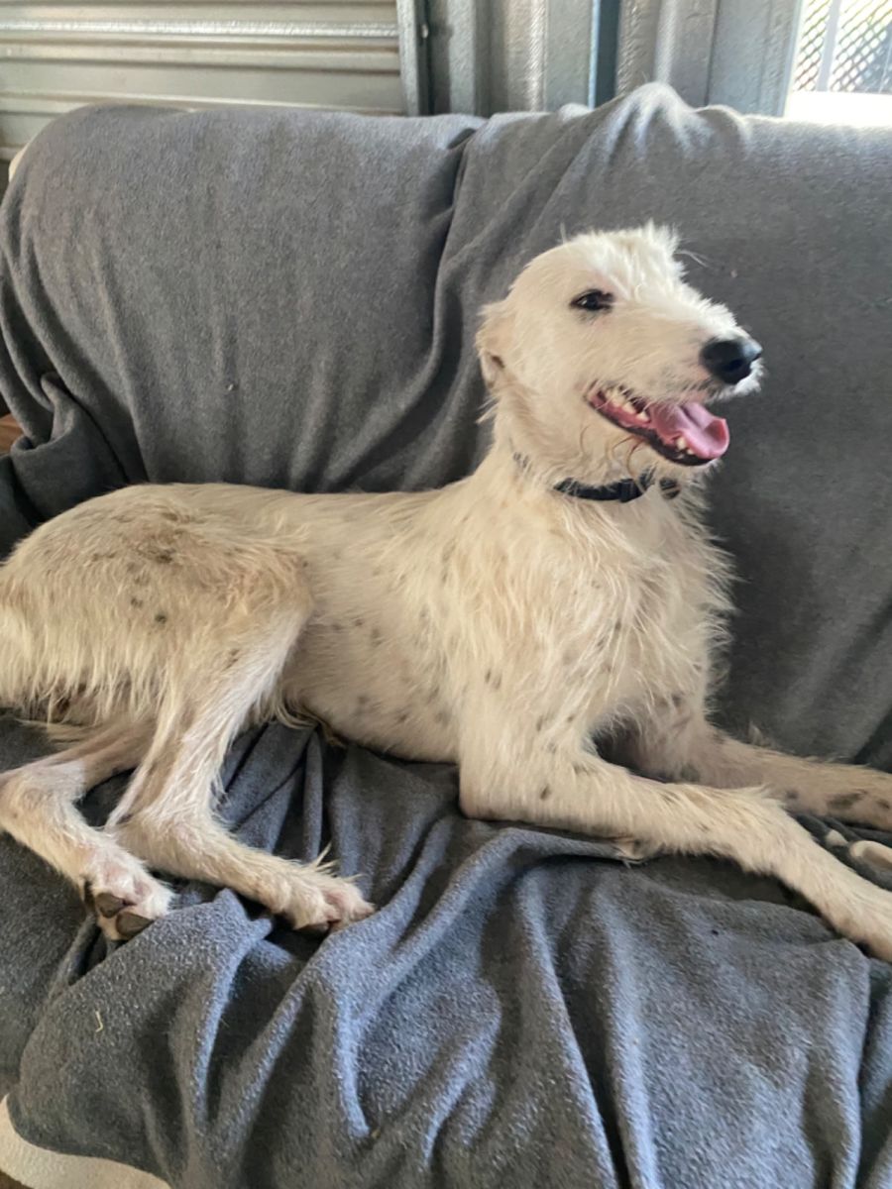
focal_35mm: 26
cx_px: 446
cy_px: 594
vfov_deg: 67.3
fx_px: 893
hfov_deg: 53.1
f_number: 1.8
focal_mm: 4.25
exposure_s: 1/35
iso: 640
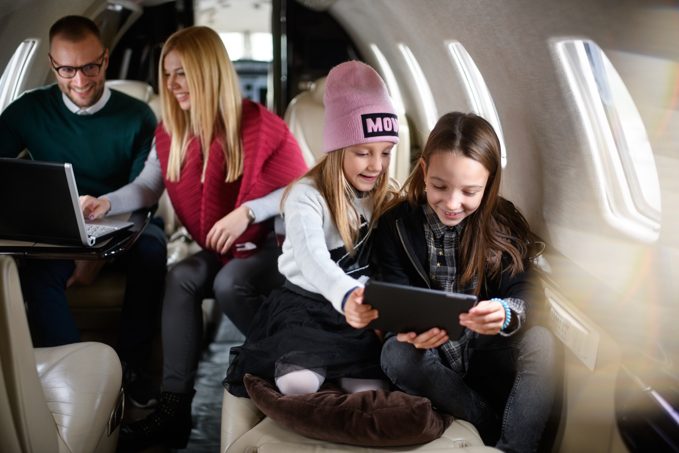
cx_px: 340
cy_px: 226
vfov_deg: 37.9
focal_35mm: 35
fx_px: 660
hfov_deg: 54.4
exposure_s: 1/40
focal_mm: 35
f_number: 1.4
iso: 400
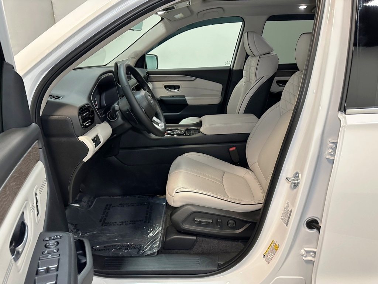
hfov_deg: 71.6
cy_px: 142
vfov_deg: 56.8
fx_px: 262
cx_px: 189
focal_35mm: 24
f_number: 1.78
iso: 400
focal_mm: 6.86
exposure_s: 1/60
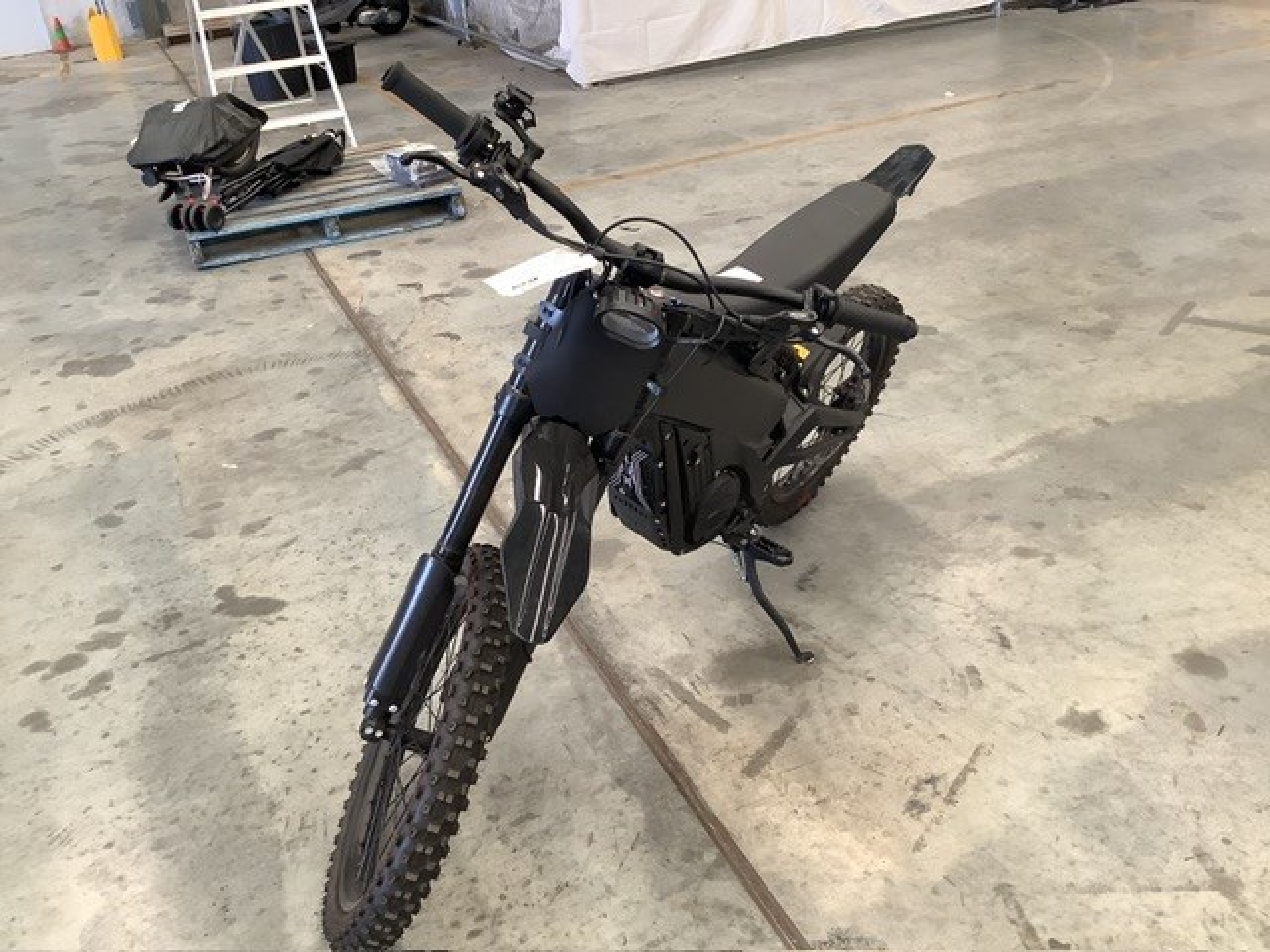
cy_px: 476
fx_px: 1137
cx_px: 635
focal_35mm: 31
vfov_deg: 45.4
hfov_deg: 58.4
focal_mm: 3.3
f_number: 2.4
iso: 160
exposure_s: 1/50
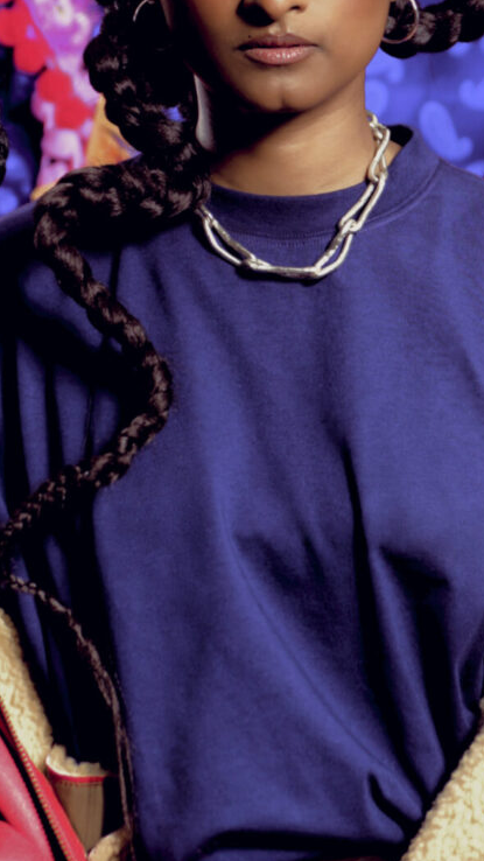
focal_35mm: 115
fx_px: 2624
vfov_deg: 18.5
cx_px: 267
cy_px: 245
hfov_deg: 10.5
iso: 100
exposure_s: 1/125
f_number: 2.8
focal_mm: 45
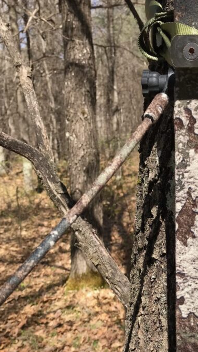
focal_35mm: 46
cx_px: 171
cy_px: 257
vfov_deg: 43.4
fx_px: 429
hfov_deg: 25.3
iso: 20
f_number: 1.8
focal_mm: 3.99
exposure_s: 1/967
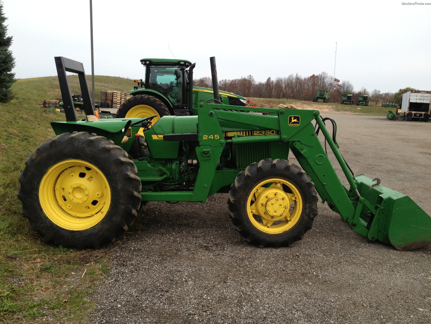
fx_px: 436
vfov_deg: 40.7
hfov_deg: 52.6
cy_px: 162
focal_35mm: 35
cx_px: 216
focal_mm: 4.28
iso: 50
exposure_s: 1/237
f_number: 2.4
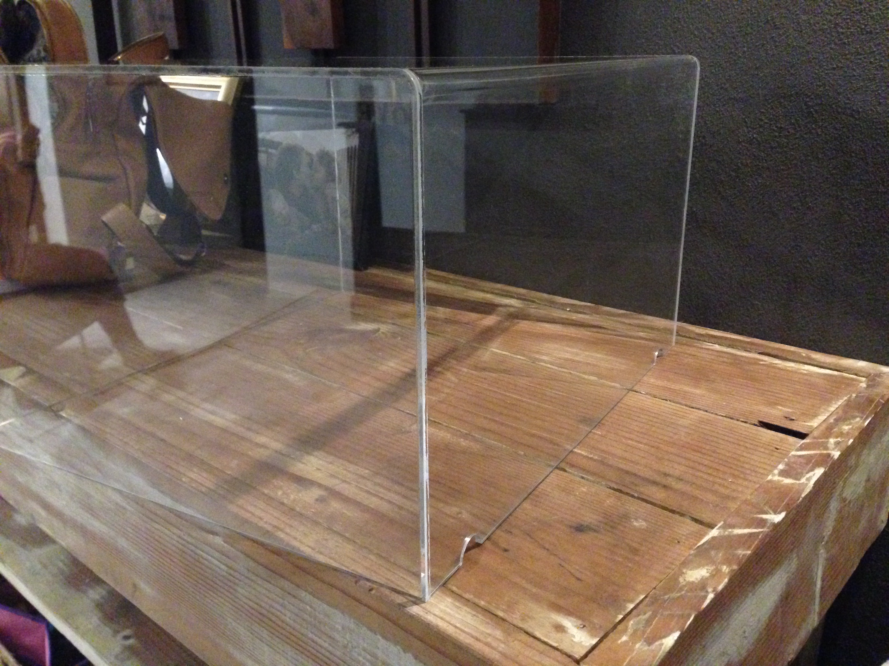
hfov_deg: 55.4
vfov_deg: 42.9
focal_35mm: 33
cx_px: 444
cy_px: 333
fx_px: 847
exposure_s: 1/15
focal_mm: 4.12
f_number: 2.4
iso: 800
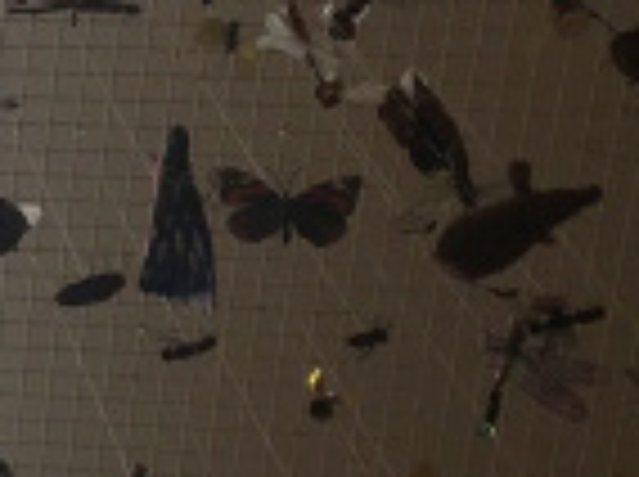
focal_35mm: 137
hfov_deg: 12.3
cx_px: -747
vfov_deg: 10.8
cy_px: 198
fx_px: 2525
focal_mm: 4.15
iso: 32
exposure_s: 1/230
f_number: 2.2
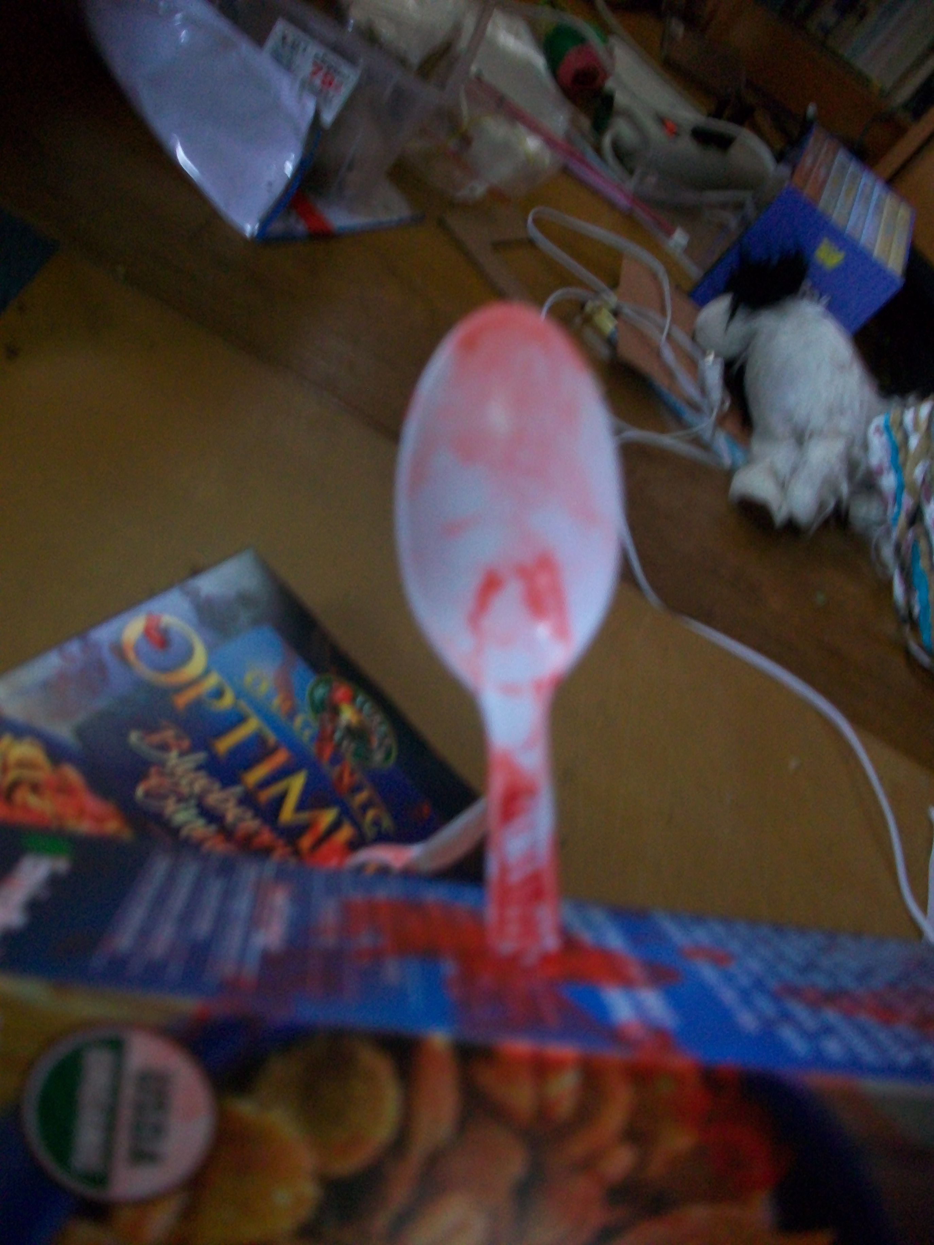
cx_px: 467
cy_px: 622
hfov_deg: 44.2
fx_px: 1151
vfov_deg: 56.8
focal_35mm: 32
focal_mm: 5.7
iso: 160
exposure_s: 1/8
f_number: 2.8
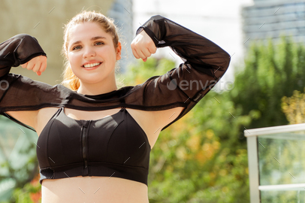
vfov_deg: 12.5
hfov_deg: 18.7
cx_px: 86
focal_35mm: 109
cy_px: 120
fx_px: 923
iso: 200
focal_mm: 75
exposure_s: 1/1250
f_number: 2.8
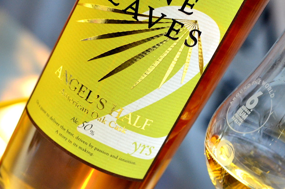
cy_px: 83
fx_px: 996
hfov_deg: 16.3
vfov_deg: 10.8
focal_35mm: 126
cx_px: 179
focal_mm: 50
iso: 800
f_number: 5
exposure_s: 1/100
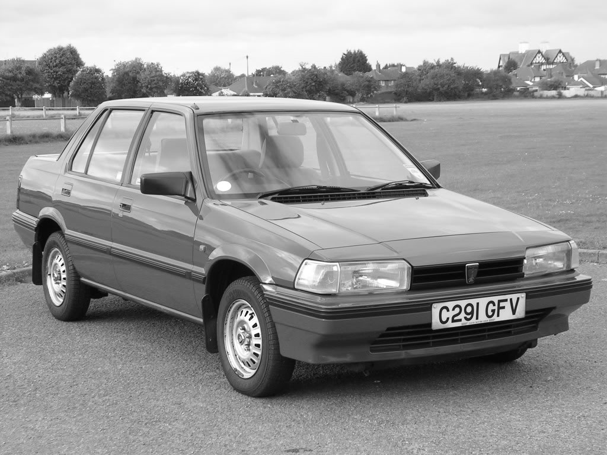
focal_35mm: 76
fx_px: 1333
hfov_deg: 25.7
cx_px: 304
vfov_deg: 19.4
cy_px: 228
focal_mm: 11.5
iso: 50
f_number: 3.9
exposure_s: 1/95.3
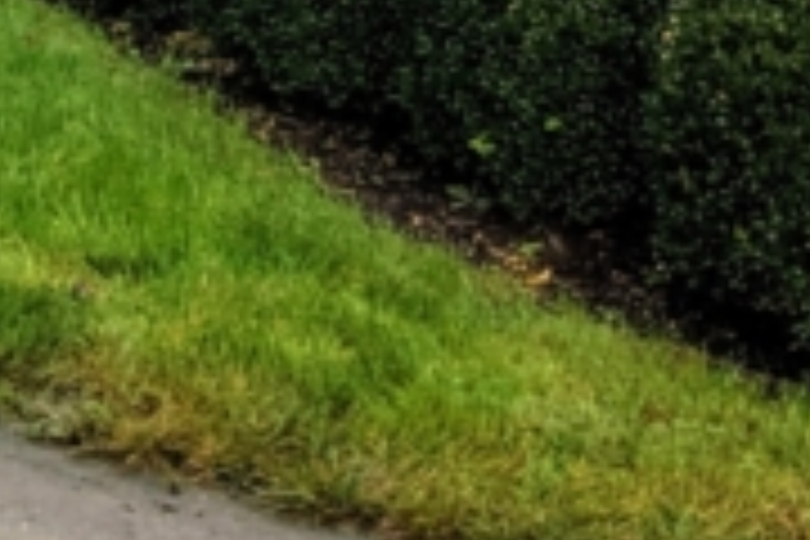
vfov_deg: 7.7
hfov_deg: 12.8
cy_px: -958
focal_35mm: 160
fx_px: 3600
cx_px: 176
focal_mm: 4.38
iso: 72
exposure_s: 1/935
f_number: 1.73
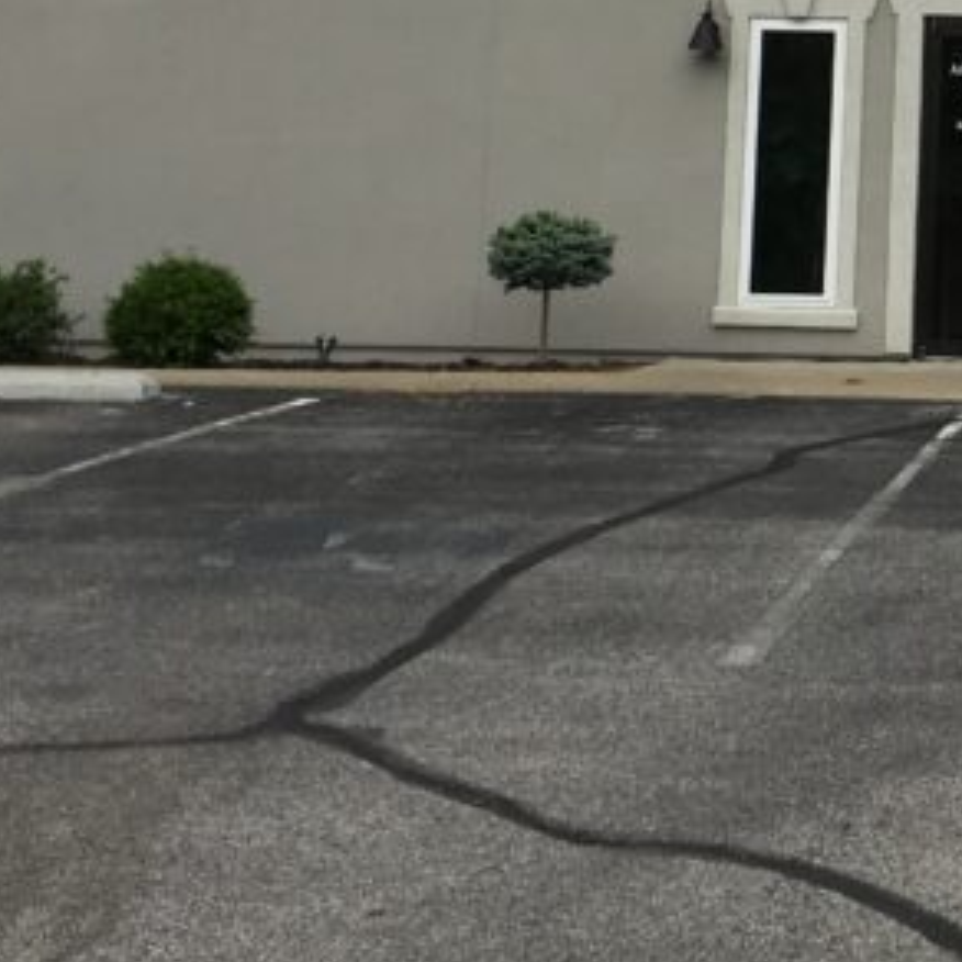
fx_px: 2830
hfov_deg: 17.9
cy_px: -63
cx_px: 1295
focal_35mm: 90
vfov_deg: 18.6
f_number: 2.2
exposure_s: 1/1115
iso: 25
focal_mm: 4.15
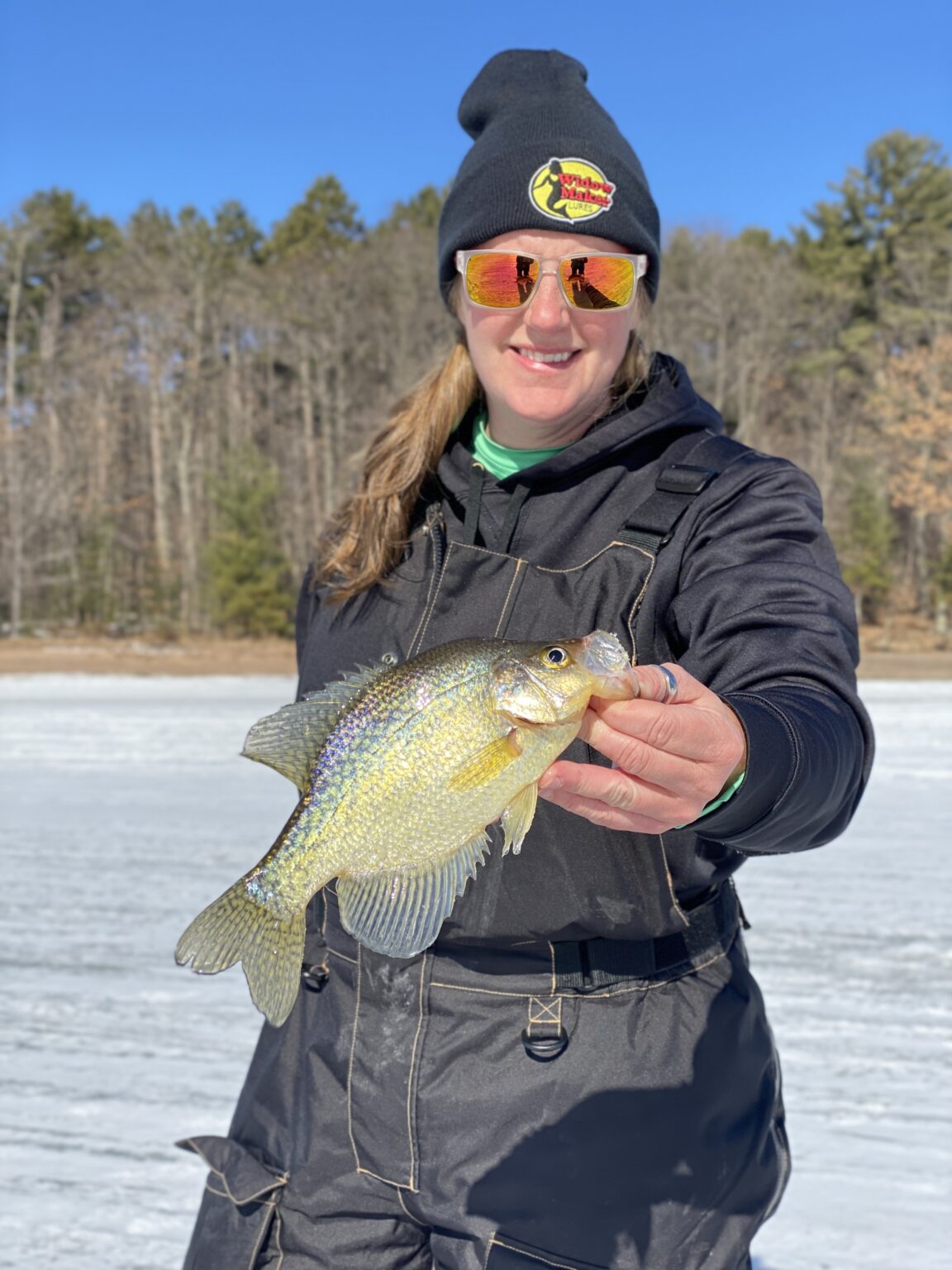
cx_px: 476
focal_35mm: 52
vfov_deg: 36.8
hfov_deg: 28.0
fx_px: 1907
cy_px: 635
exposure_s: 1/1597
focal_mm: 6
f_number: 2
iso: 20
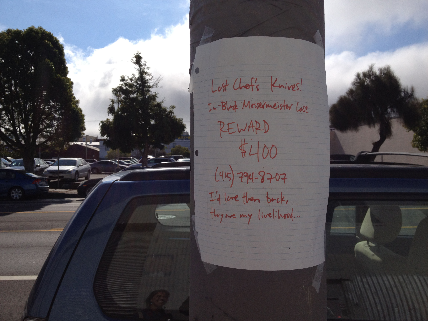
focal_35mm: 35
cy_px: 160
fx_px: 433
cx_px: 214
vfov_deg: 40.7
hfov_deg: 52.6
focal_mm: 4.28
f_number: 2.4
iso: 64
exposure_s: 1/4255
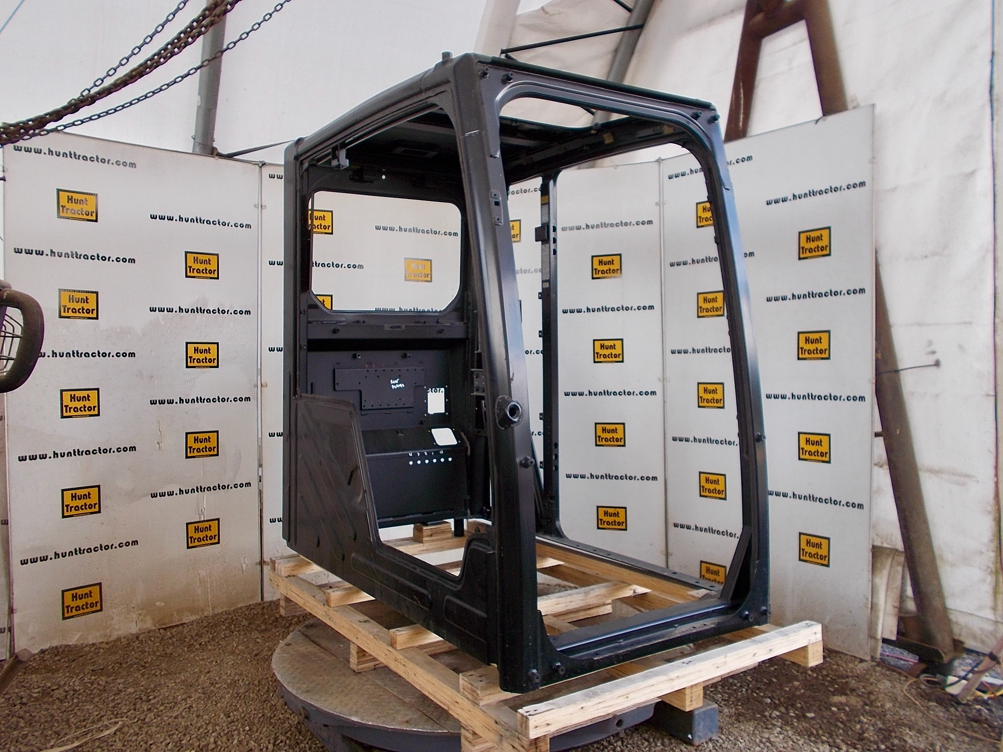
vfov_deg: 46.8
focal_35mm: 30
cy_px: 376
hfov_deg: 60.0
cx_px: 502
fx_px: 869
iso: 80
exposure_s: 1/80
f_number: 3.4
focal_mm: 5.3
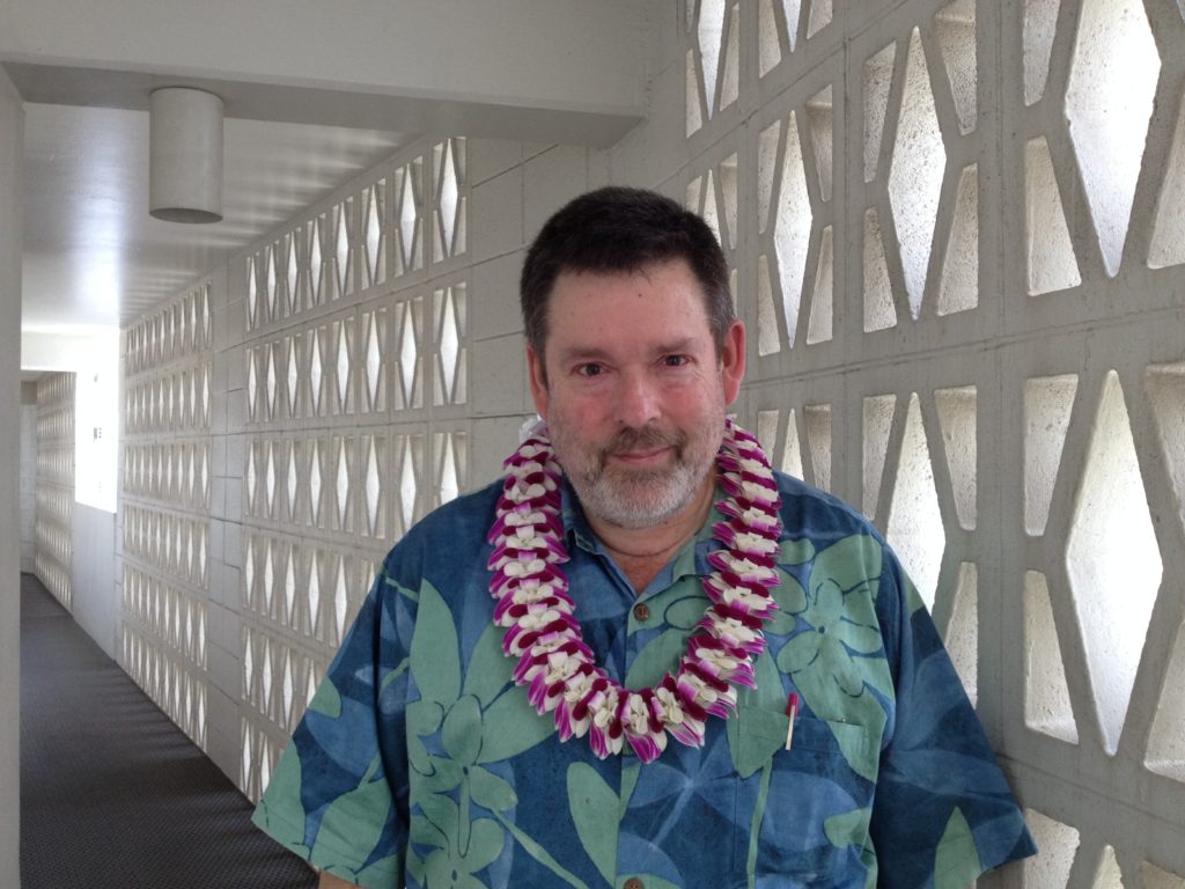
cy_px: 444
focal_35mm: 35
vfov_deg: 40.7
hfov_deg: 52.6
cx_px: 592
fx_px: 1198
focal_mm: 4.28
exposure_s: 1/120
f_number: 2.4
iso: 100
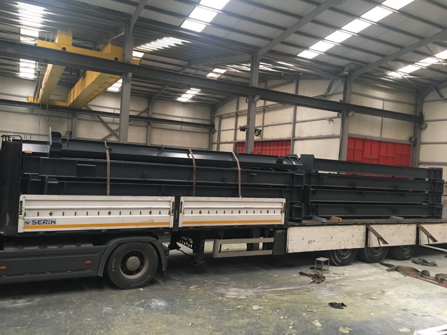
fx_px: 374
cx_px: 224
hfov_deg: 61.7
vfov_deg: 48.2
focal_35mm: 29
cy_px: 168
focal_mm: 4.15
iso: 200
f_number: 2.2
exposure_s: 1/33
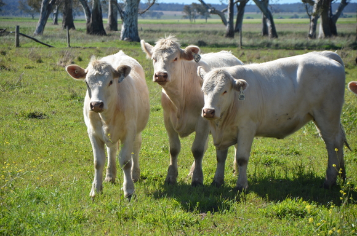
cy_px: 118
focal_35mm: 158
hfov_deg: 13.1
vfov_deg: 8.7
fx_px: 1558
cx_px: 178
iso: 200
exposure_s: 1/640
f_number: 6.3
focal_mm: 105
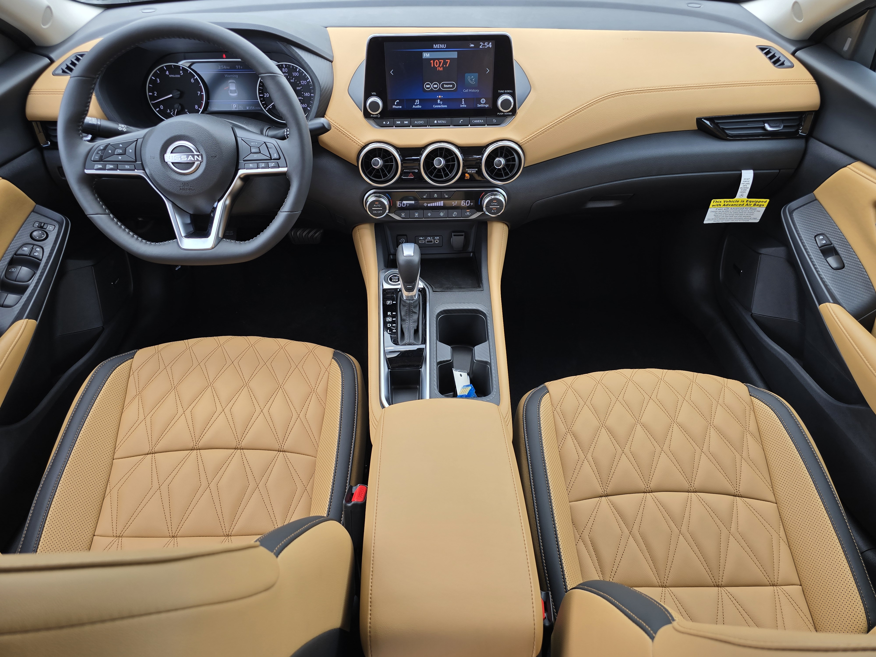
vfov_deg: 58.9
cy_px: 328
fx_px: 582
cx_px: 438
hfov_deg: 73.9
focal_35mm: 23
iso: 25
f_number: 1.7
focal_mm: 6.3
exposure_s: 1/180
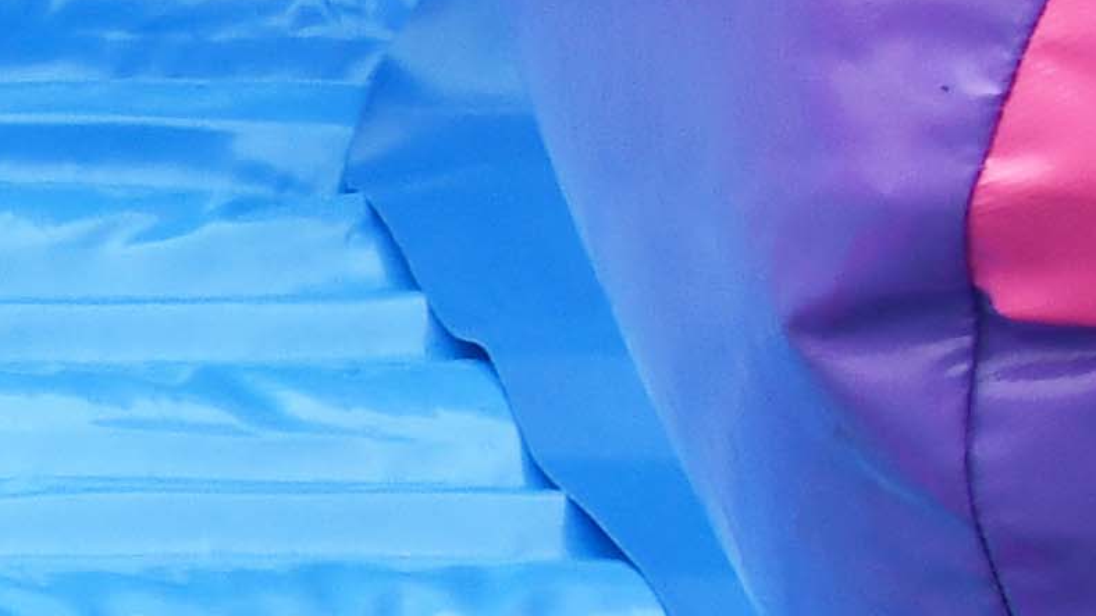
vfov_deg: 5.5
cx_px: -1882
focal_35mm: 222
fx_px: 6451
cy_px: 638
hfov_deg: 8.5
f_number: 5.6
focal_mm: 20
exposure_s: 1/250
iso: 400
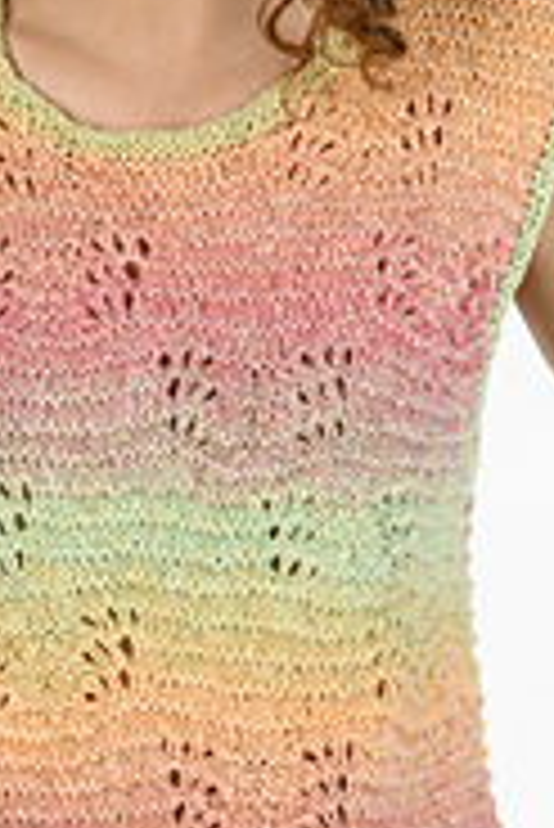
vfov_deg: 9.5
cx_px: 227
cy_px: 612
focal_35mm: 216
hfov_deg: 6.4
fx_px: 4976
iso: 64
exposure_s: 1/125
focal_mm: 62
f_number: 16
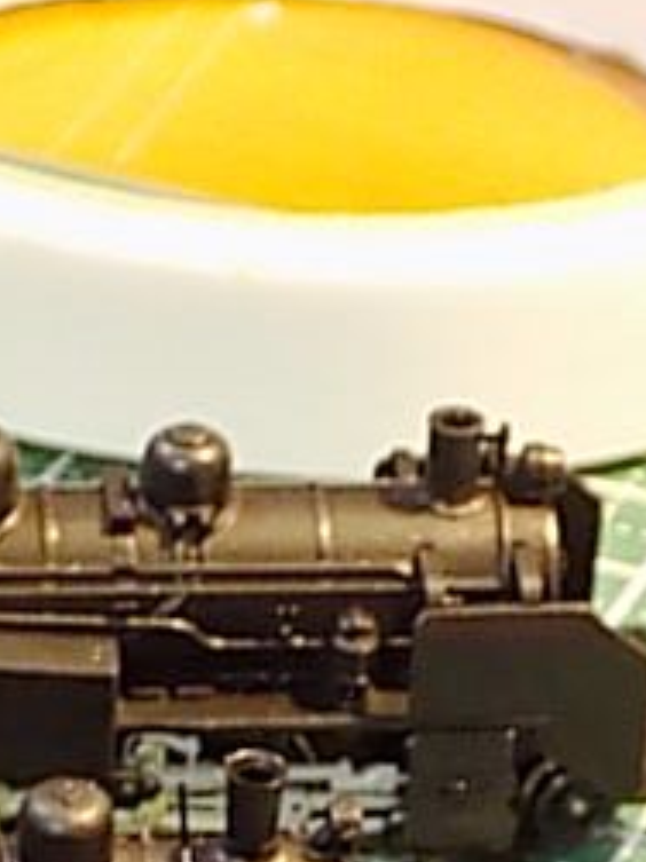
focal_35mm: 199
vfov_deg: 9.8
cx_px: -148
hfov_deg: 7.4
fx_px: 4956
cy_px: 1054
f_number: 4.3
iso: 400
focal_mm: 13.9
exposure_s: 1/8
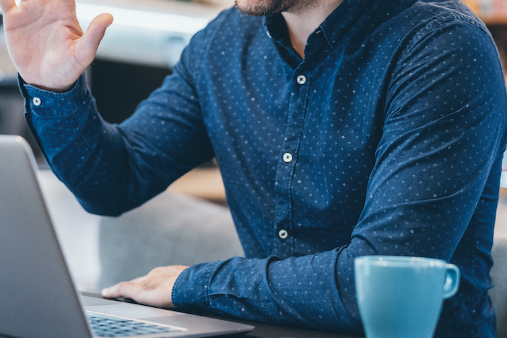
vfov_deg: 14.6
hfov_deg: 21.9
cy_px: 62
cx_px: 217
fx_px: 1310
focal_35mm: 93
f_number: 1.8
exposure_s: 1/200
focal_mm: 50
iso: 2000
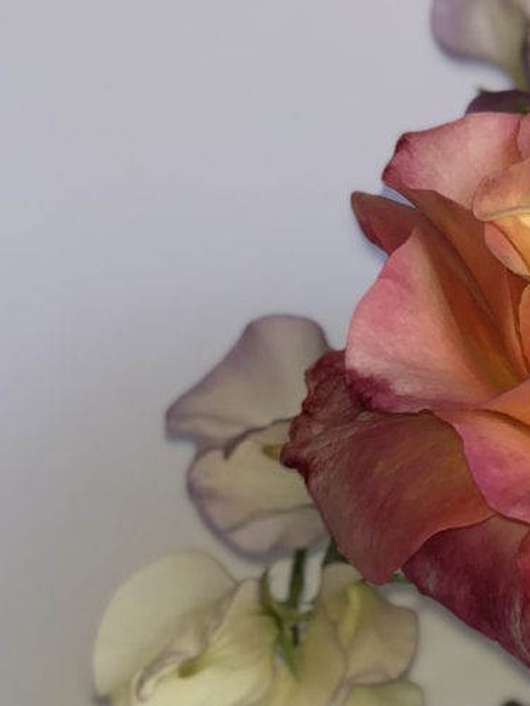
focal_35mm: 160
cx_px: 777
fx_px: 3263
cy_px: 646
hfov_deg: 9.1
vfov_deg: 12.2
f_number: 2.4
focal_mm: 6
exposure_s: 1/60
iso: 25
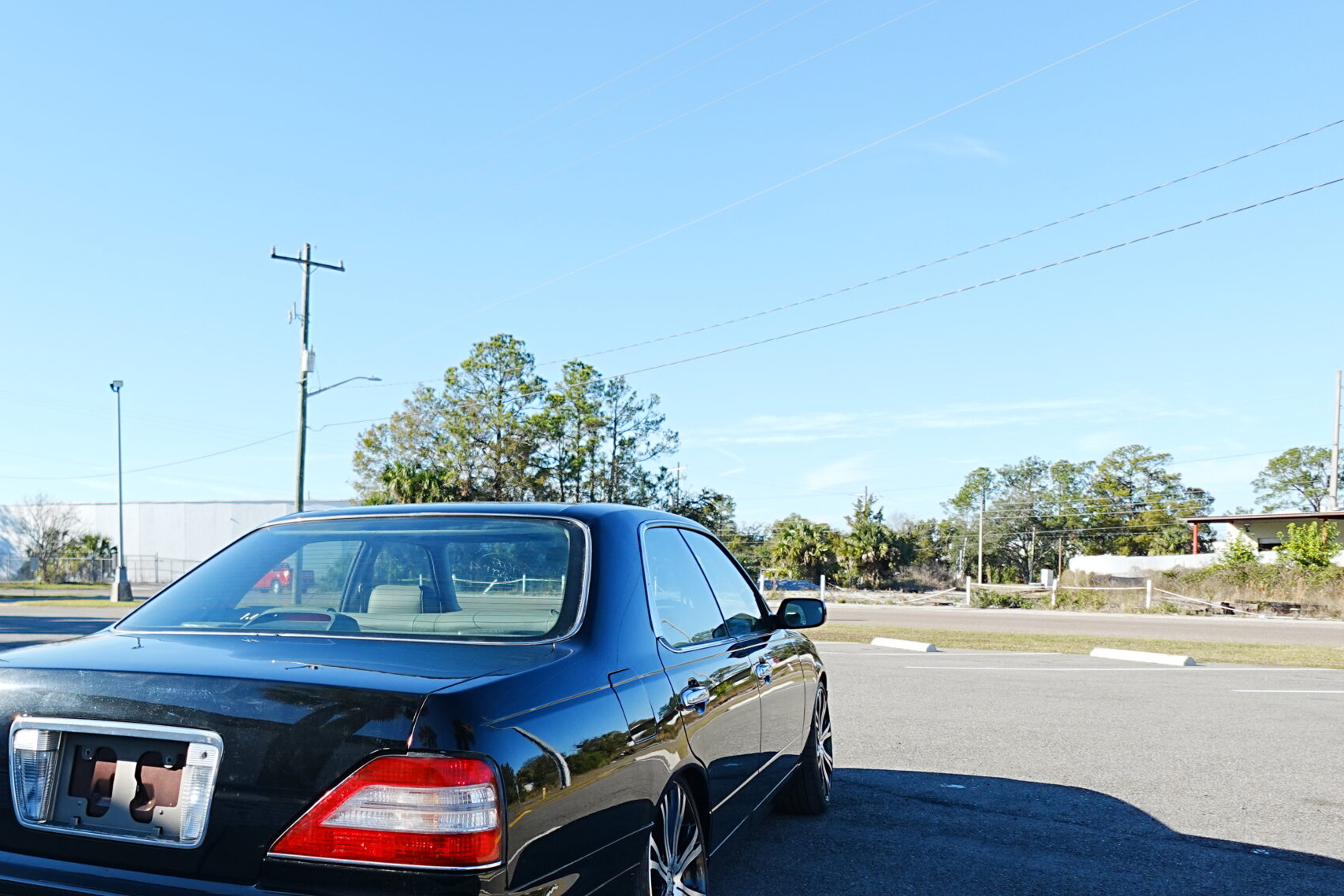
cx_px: 436
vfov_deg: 42.7
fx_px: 1120
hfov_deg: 60.3
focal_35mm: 30
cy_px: 636
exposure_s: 1/2000
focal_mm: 7.6
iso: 125
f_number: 2
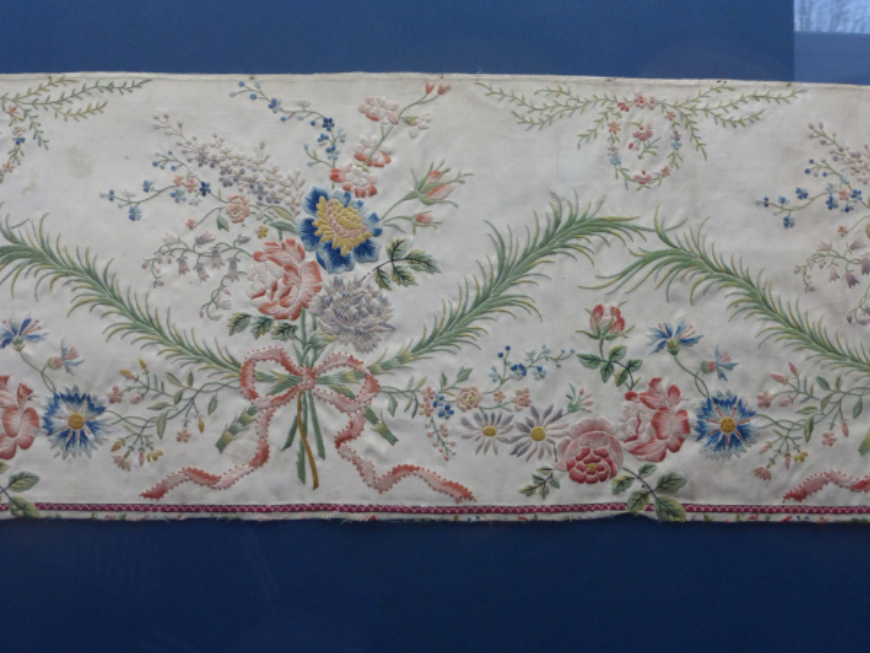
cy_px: 326
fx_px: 1232
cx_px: 435
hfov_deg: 38.9
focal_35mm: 49
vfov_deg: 29.7
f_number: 4.2
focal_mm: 8.5
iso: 400
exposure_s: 1/40
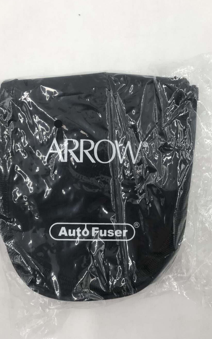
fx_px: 277
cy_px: 168
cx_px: 104
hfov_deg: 41.8
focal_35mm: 30
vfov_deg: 62.9
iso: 25
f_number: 1.8
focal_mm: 3.99
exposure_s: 1/120
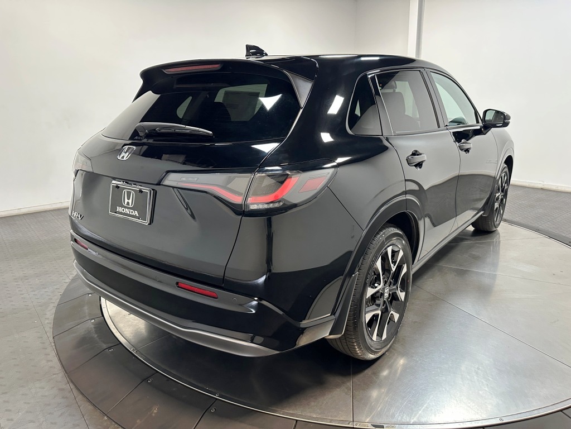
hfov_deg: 71.6
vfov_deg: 56.8
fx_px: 396
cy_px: 214
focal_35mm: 24
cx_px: 286
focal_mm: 6.86
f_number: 1.78
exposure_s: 1/60
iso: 500
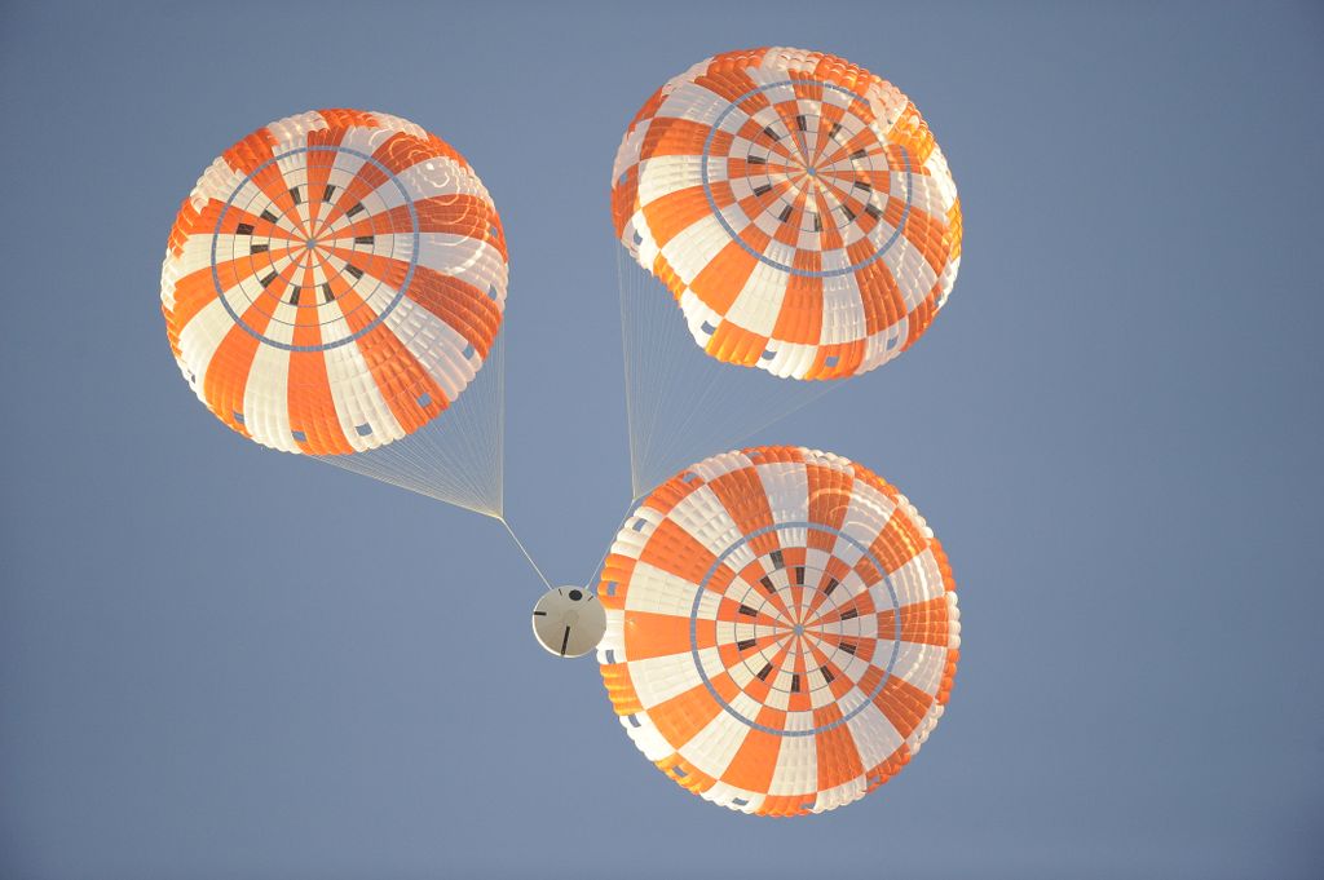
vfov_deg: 2.3
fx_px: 22048
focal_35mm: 600
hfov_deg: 3.4
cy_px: 440
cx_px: 662
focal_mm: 600
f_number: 4
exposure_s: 1/4000
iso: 1600
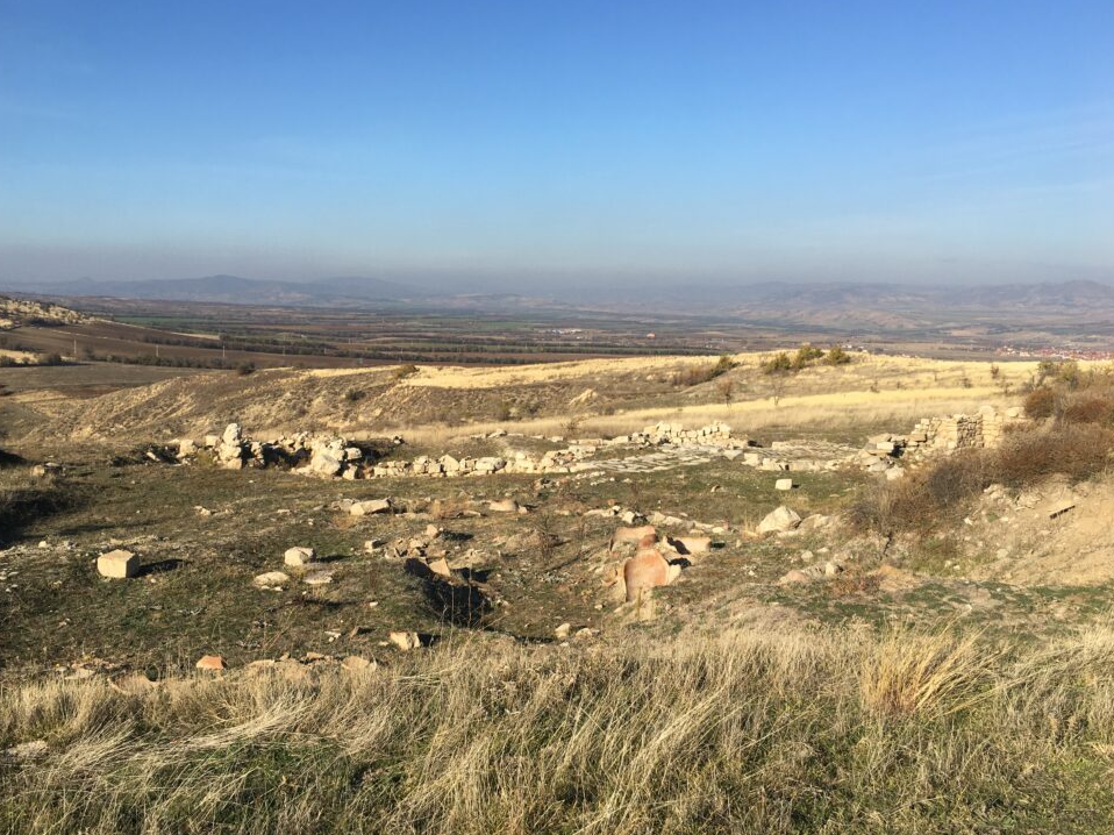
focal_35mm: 31
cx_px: 543
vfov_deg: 45.4
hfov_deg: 58.4
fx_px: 997
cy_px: 422
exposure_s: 1/1637
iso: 25
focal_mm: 4.15
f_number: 2.2
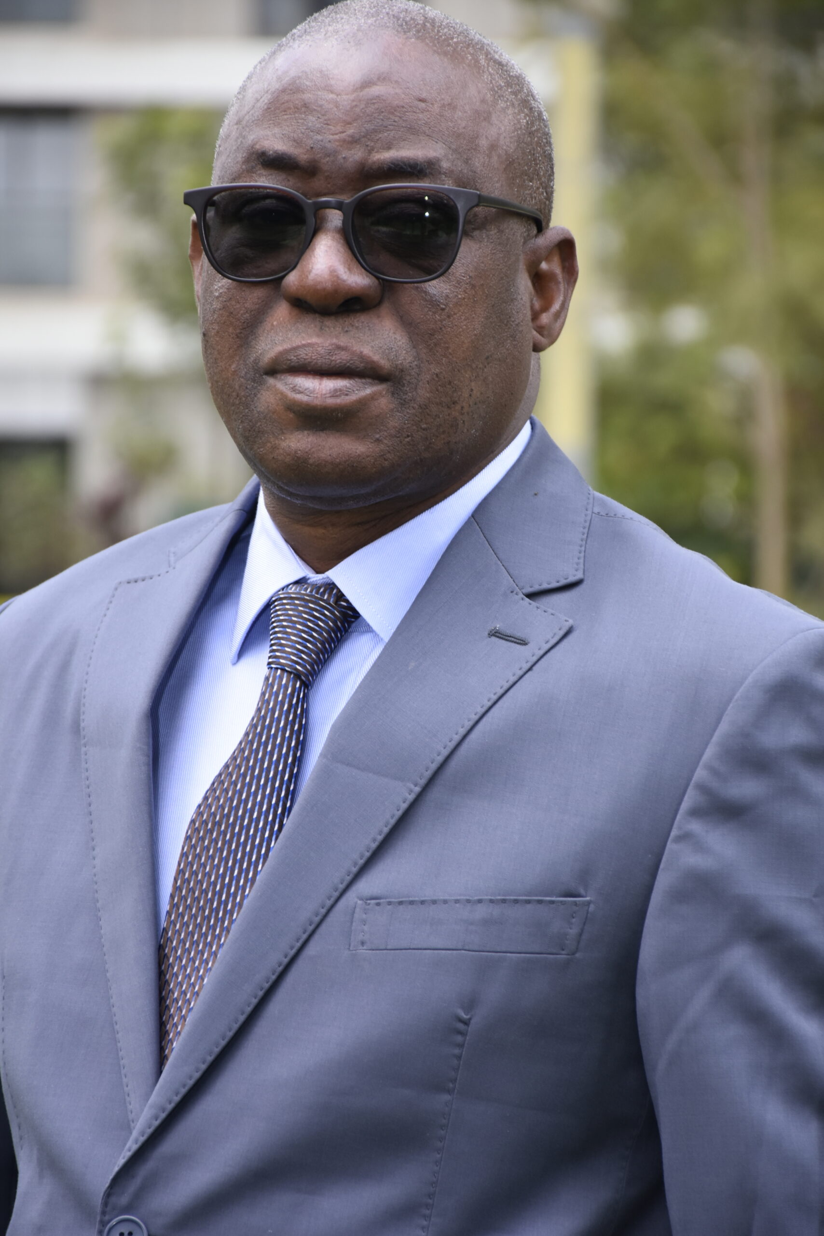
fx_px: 5970
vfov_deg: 11.8
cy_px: 618
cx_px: 412
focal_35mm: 174
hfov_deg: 7.9
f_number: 6.7
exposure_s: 1/250
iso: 400
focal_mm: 116
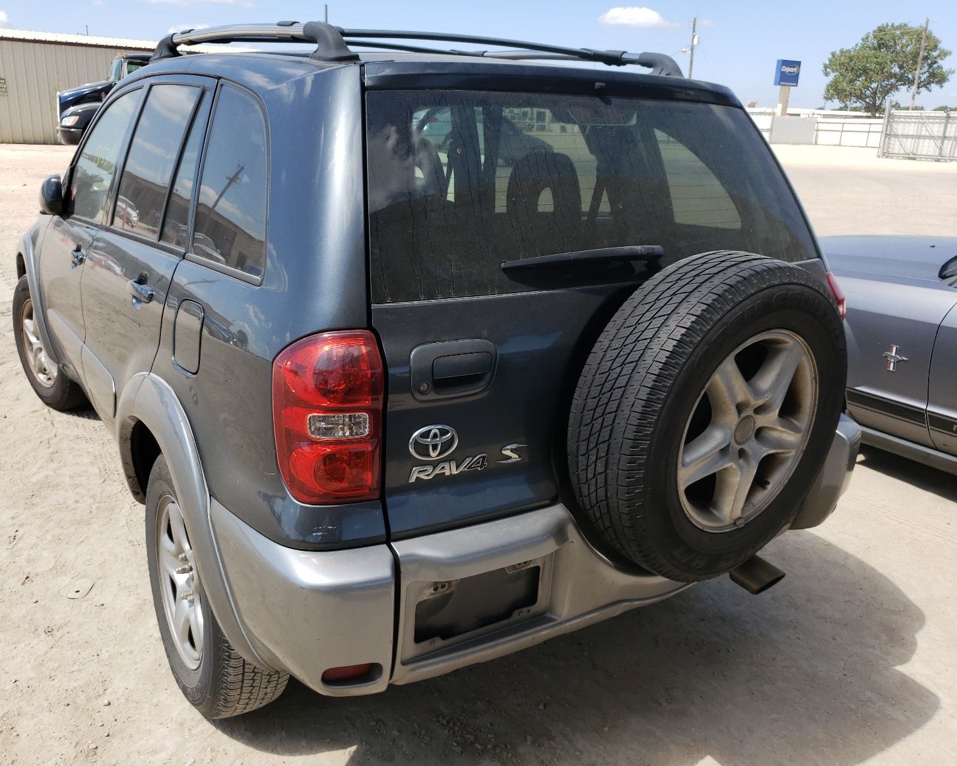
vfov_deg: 51.5
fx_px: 793
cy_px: 380
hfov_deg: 62.1
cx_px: 438
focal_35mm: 28
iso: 50
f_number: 1.5
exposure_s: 1/1667
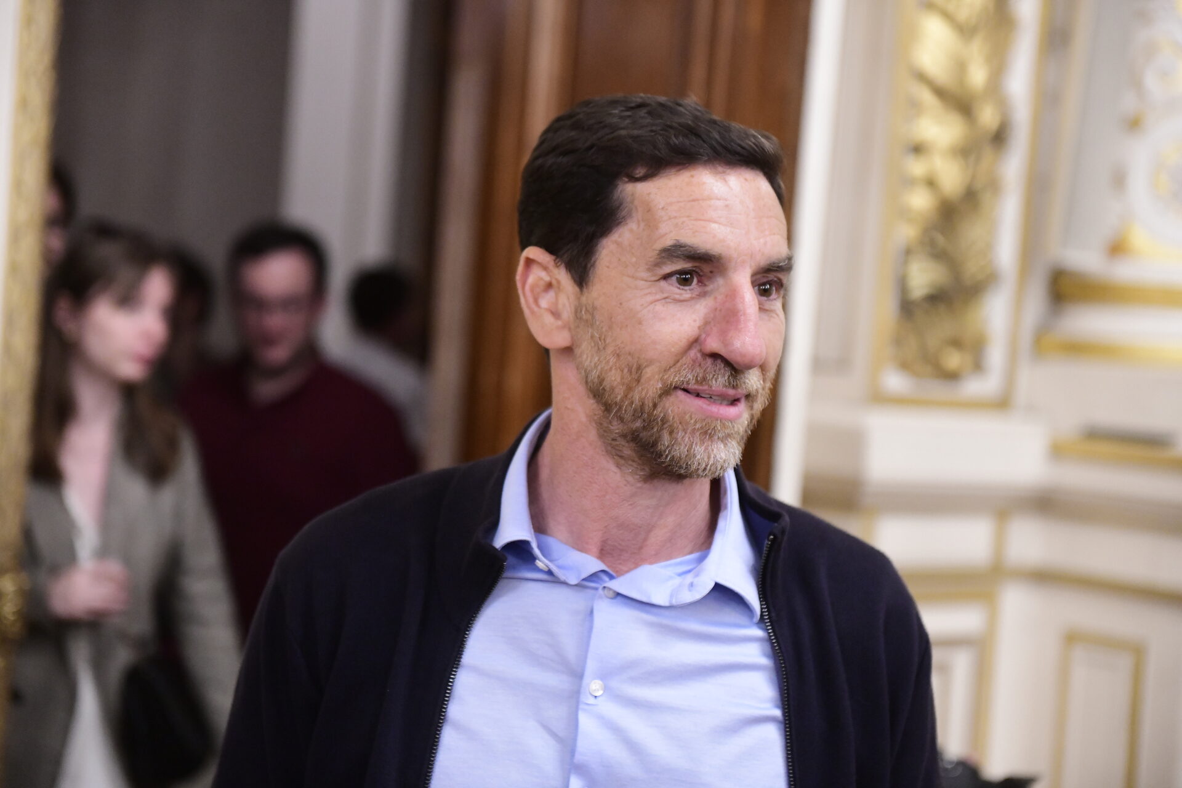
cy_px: 394
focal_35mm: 70
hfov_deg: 28.8
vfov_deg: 19.5
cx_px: 591
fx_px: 2298
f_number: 3.2
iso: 6400
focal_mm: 70
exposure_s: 1/400
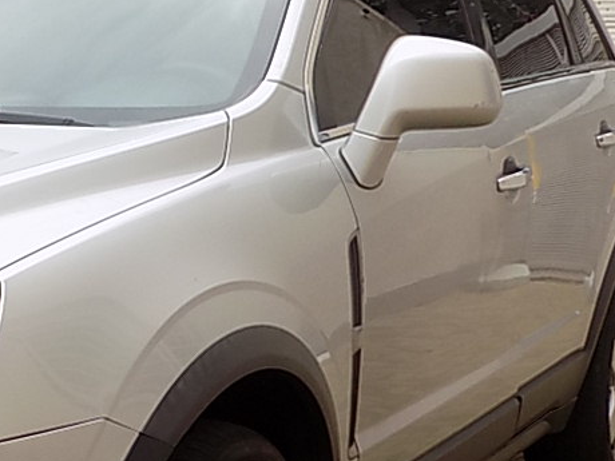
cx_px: -152
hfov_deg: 19.5
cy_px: 274
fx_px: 1670
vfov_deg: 15.7
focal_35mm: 94
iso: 80
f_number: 3.2
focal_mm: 4.8
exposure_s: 1/500
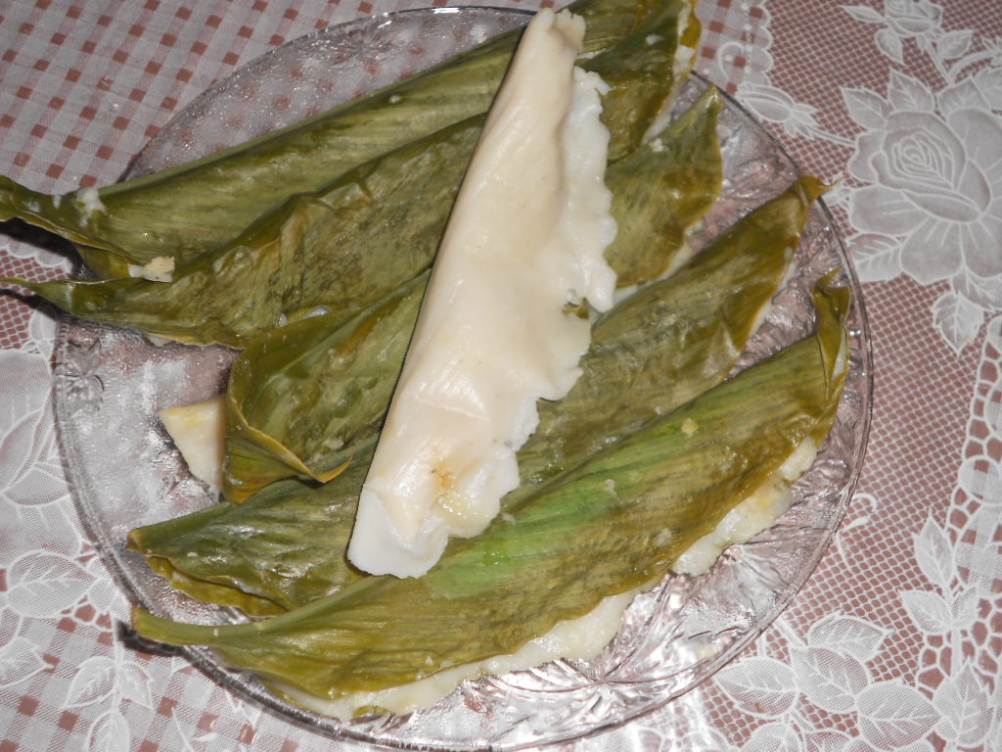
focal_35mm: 43
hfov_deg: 43.9
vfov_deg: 33.6
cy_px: 376
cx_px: 501
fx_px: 1245
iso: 80
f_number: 4.2
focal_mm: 7.7
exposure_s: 1/30
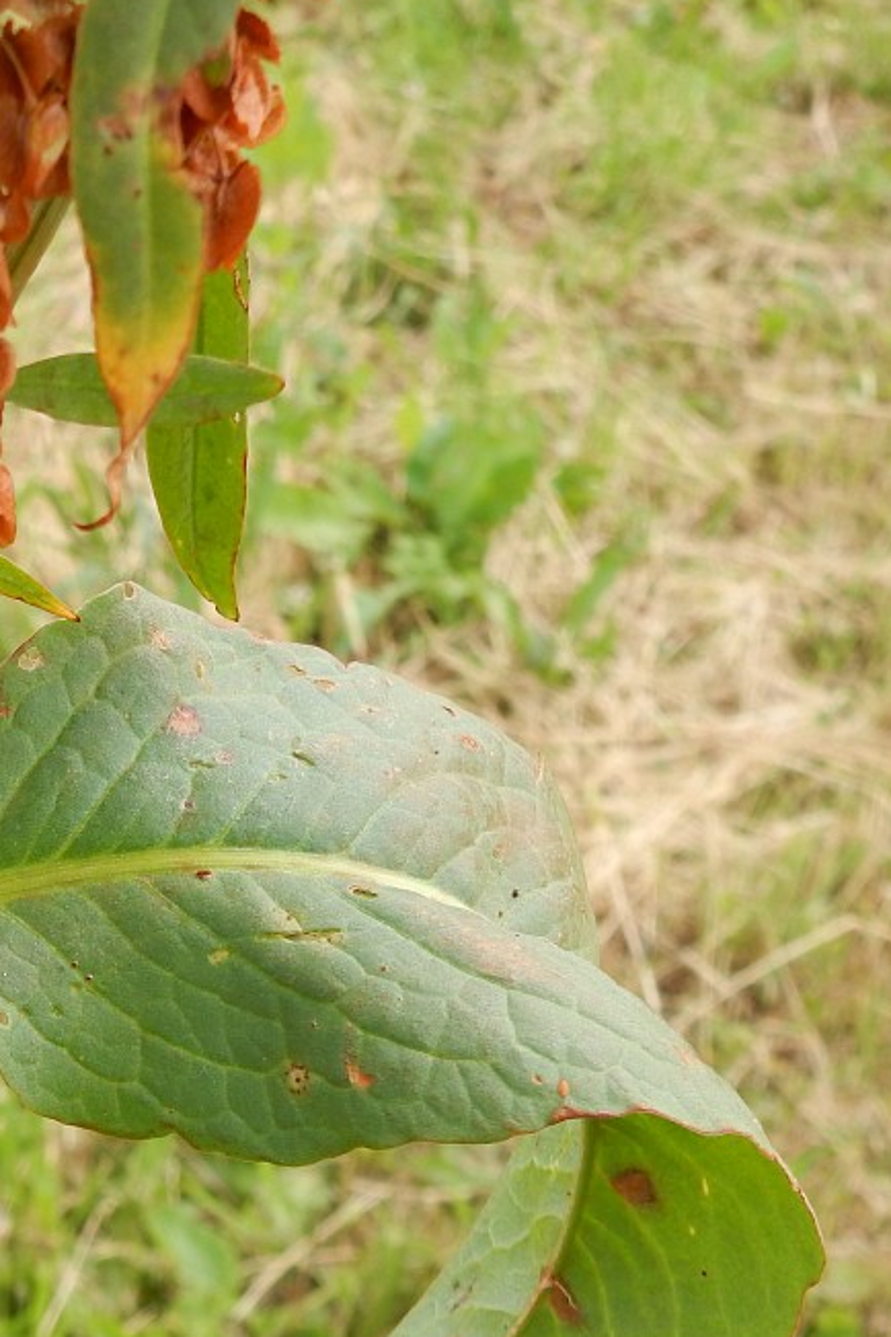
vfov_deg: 29.1
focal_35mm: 69
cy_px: 838
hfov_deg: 18.7
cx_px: -181
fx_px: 2561
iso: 125
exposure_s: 1/250
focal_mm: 6.4
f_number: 4
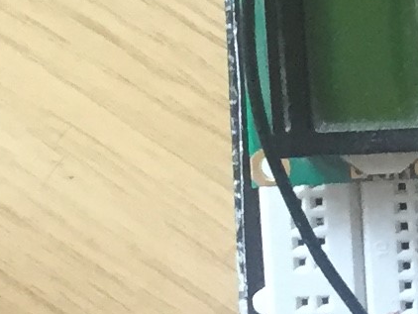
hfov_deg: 7.6
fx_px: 2706
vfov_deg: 6.5
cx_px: 1284
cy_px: -179
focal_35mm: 224
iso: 64
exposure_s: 1/33
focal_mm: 4.15
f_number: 2.2
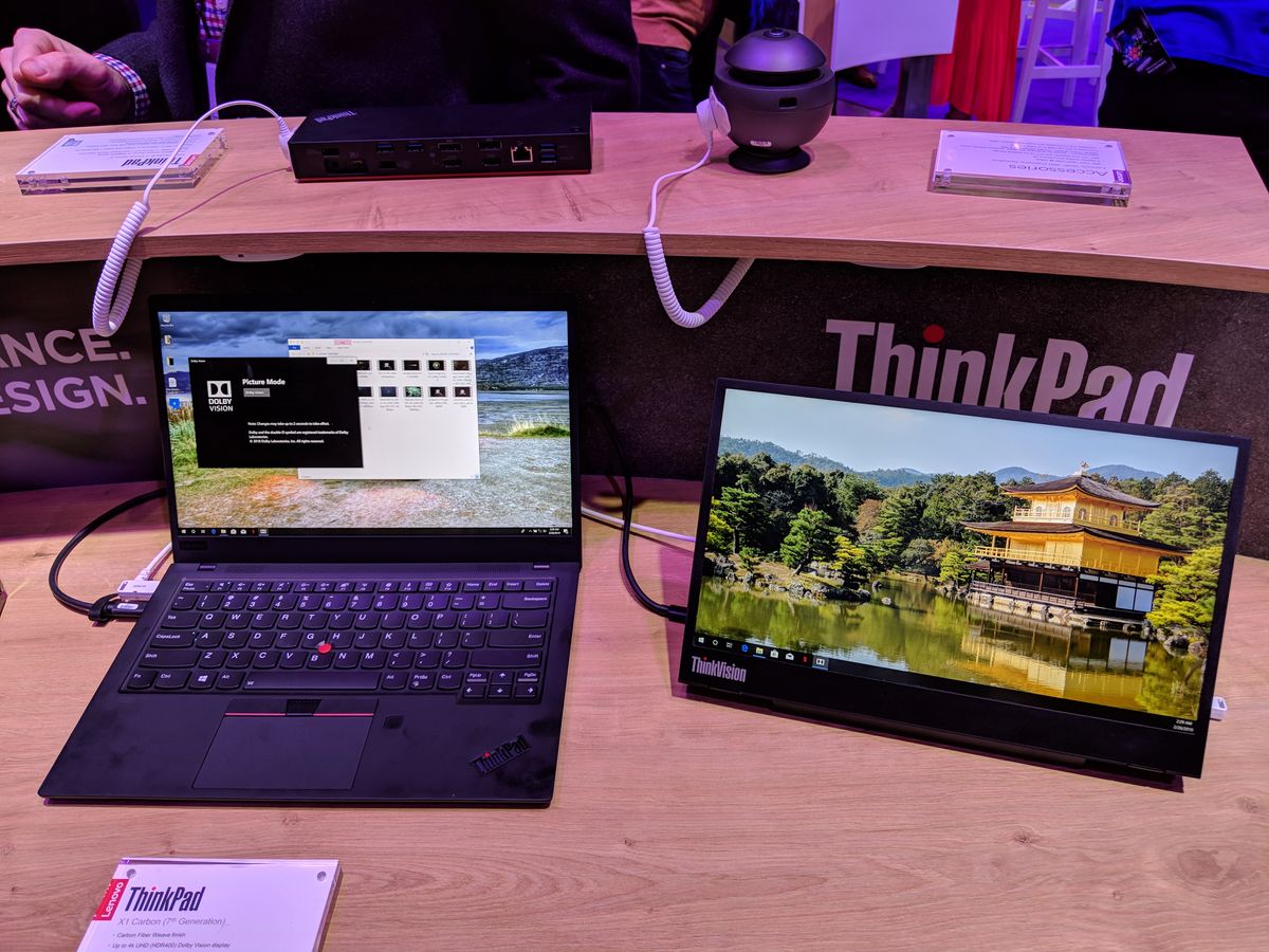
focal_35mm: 27
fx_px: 990
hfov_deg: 65.3
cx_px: 634
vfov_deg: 51.4
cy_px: 476
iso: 55
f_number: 1.8
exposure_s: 1/106
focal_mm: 4.44
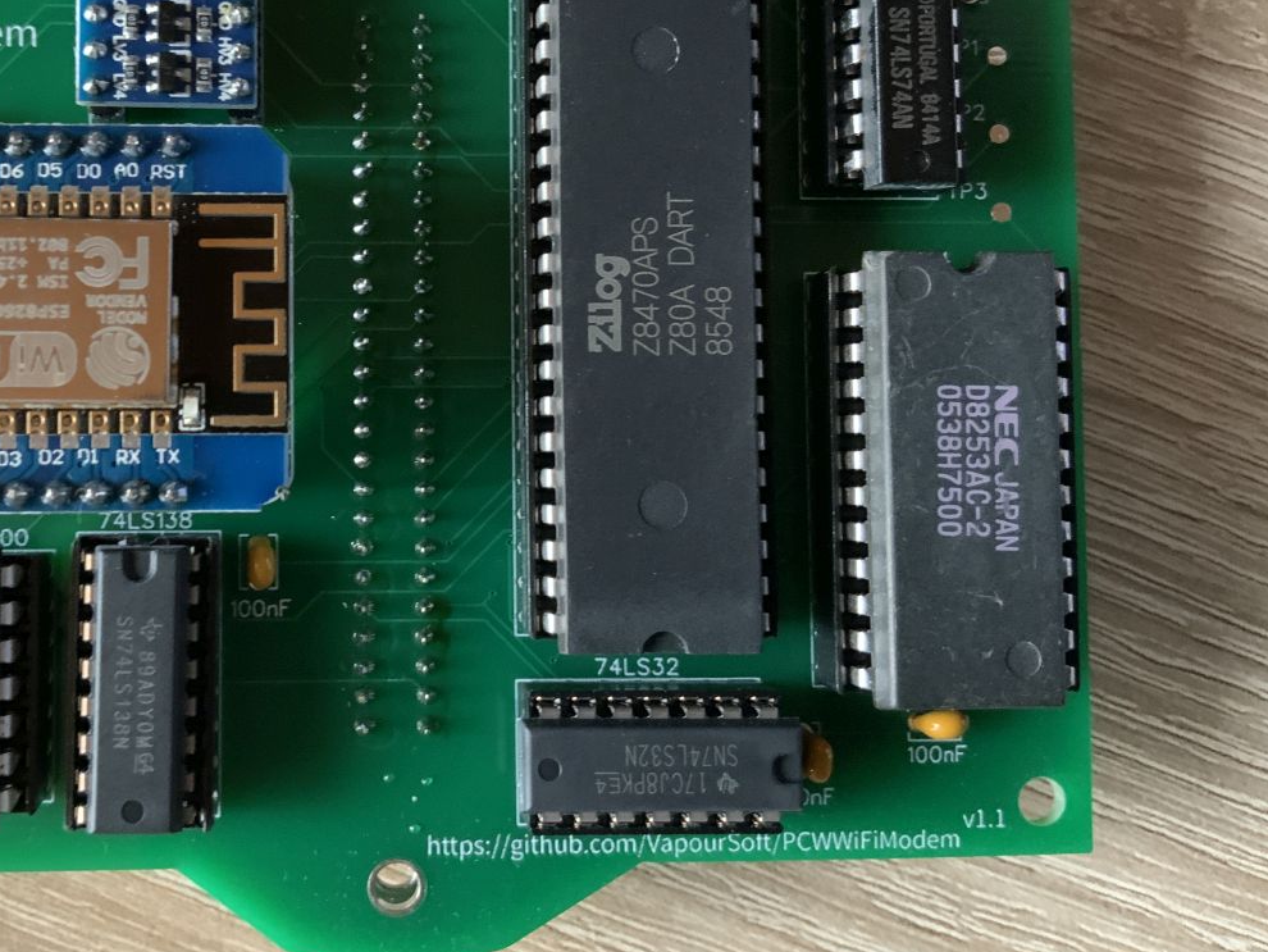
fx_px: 1502
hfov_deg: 44.7
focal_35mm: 41
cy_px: 383
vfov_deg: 35.0
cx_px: 374
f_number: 1.8
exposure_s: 1/40
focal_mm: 3
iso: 200
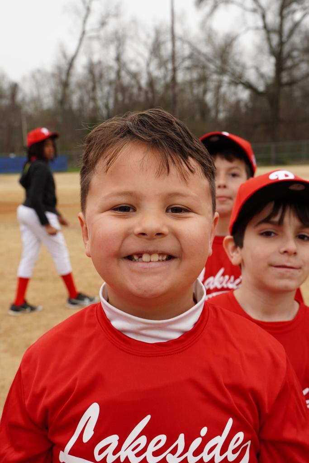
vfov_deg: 46.4
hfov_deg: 31.9
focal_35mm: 42
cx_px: 154
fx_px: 541
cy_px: 232
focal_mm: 28
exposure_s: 1/500
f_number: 5.6
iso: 800
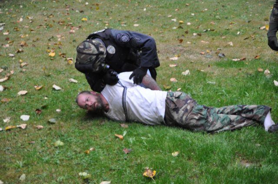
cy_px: 92
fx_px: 578
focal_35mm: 75
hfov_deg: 27.0
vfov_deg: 18.1
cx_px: 139
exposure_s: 1/25
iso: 1600
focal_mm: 50
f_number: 5.6
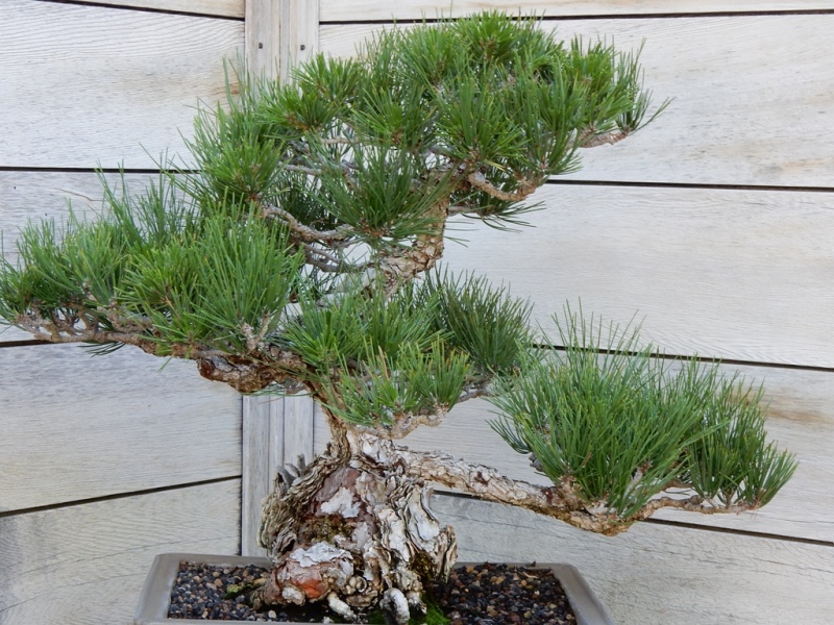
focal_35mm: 84
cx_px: 417
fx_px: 2024
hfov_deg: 23.3
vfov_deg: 17.6
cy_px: 312
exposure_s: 1/30
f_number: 5
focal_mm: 14.9
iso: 140
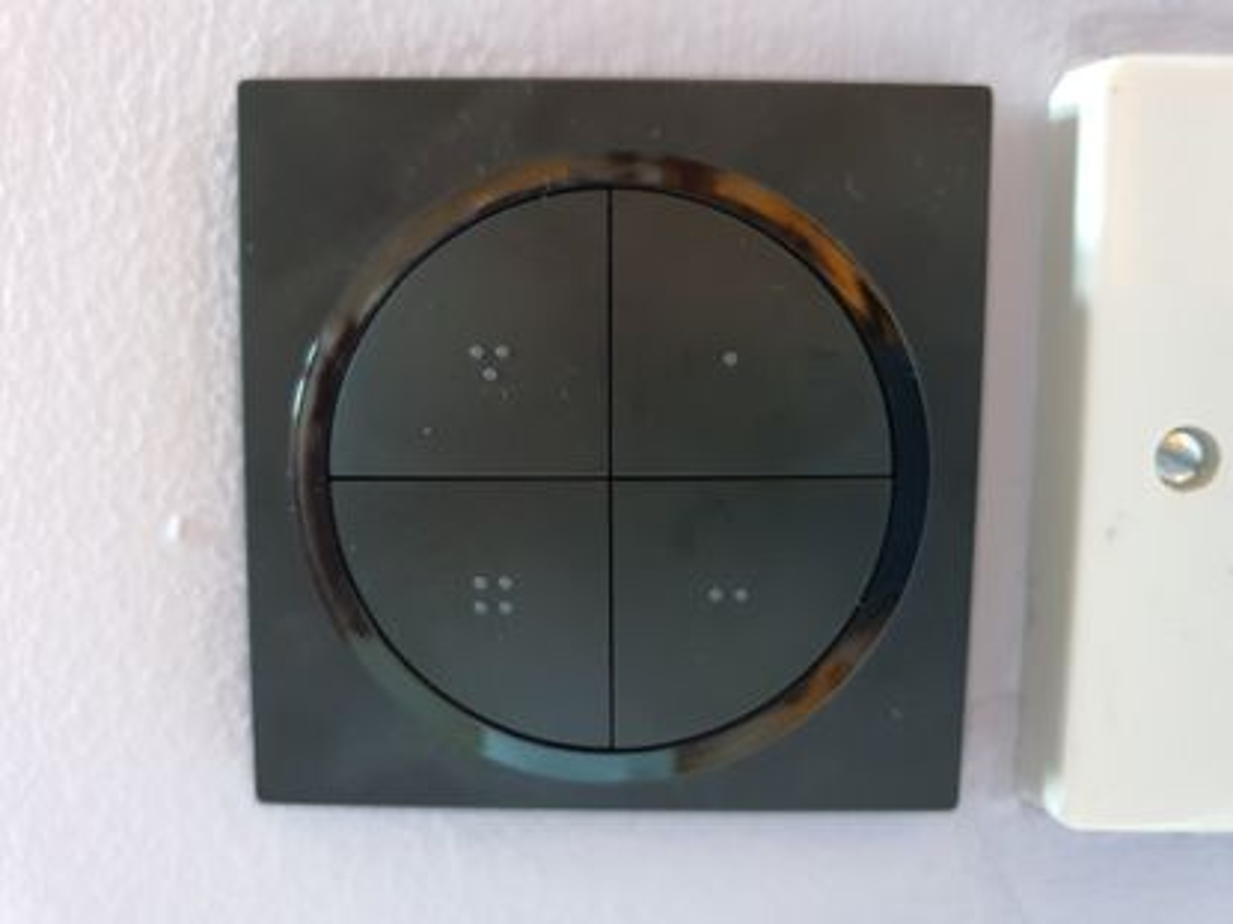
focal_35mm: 26
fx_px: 926
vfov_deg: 53.0
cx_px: 616
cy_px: 462
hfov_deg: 67.3
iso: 640
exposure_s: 1/25
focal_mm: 4.3
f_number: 1.5
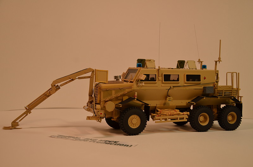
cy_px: 84
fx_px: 337
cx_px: 126
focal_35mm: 48
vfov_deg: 27.9
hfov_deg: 41.2
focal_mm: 32
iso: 280
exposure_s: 1/125
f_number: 5.6
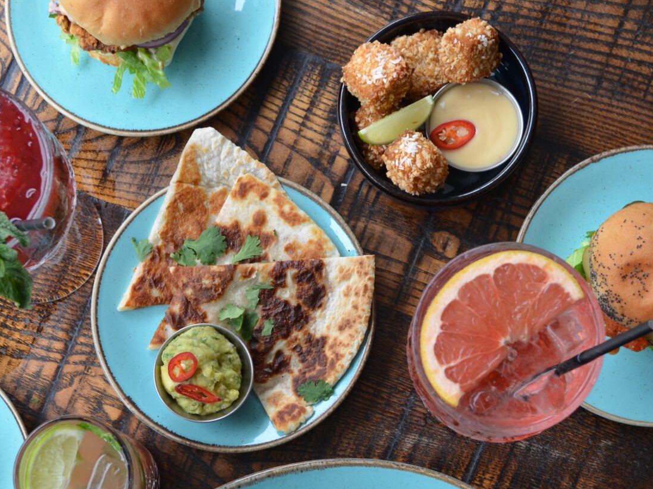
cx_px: 276
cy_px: 378
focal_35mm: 86
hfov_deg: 22.7
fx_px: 1622
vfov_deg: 17.0
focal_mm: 34
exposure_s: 1/60
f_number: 5.6
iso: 180
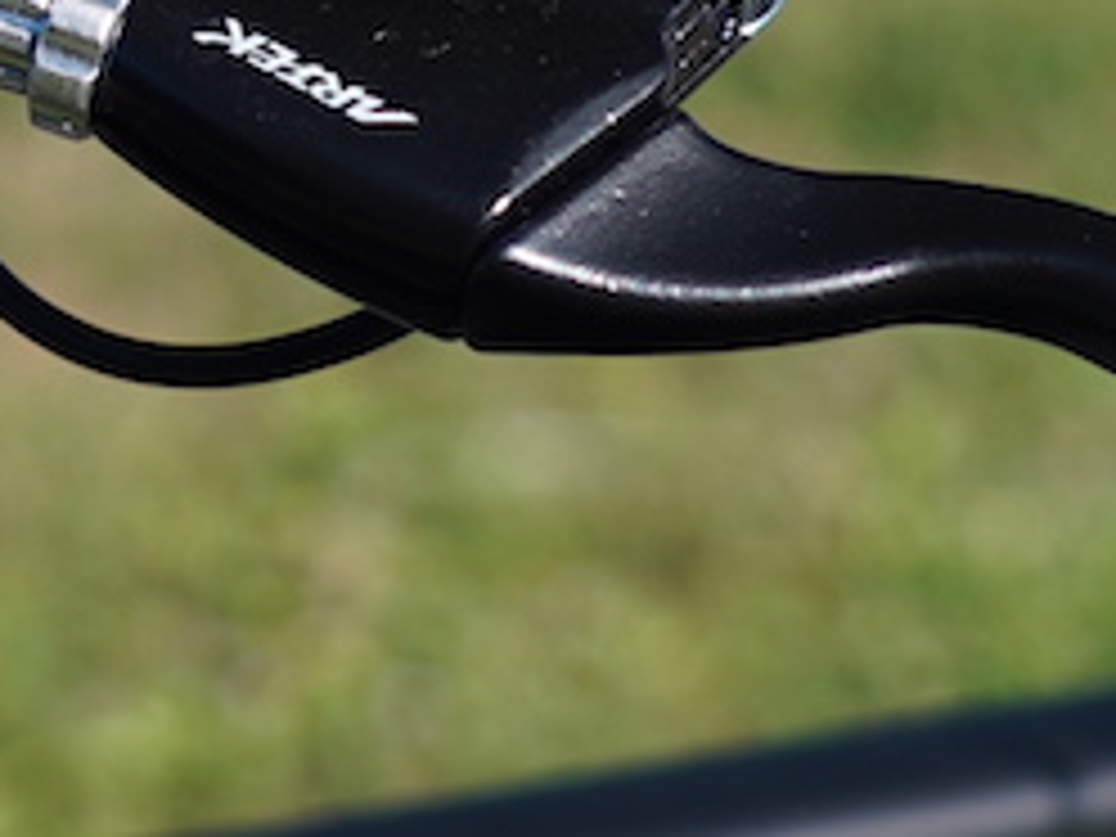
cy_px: -394
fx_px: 6093
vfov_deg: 7.7
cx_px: -711
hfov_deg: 10.0
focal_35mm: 189
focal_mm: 26
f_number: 2.8
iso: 100
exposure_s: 1/250
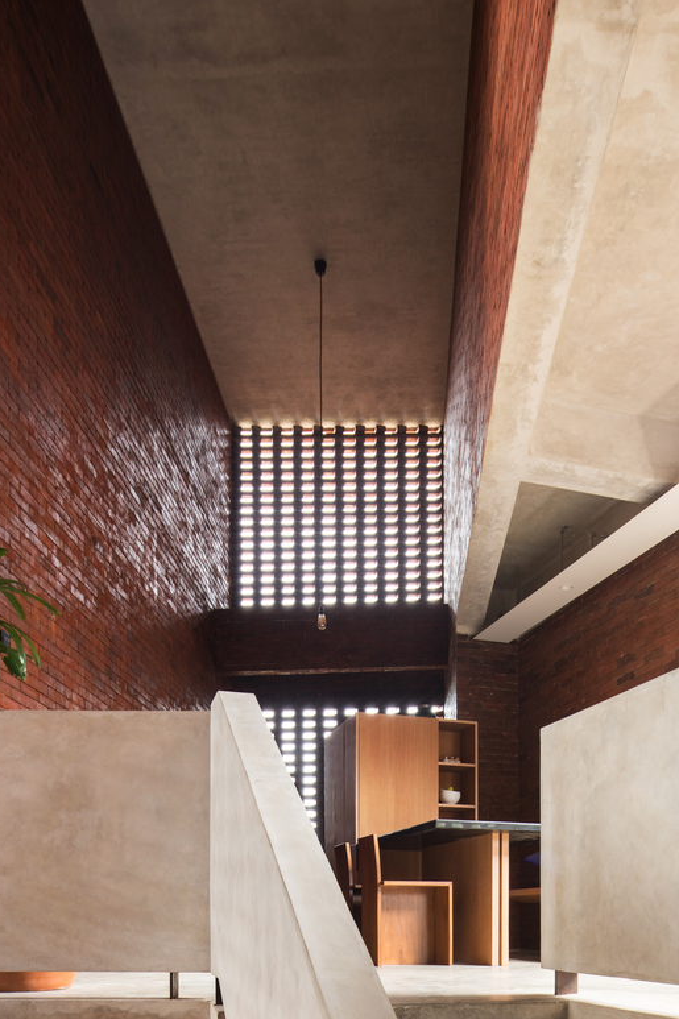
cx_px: 255
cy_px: 604
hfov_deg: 56.5
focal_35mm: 22
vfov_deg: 77.8
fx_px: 623
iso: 200
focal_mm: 17
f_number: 8
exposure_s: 1/2.5
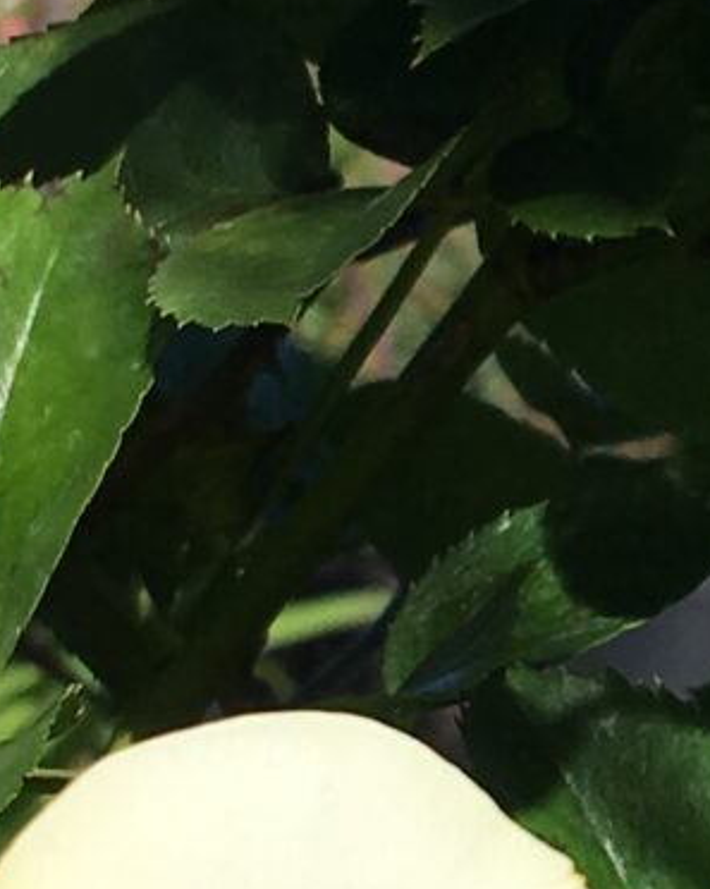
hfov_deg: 7.8
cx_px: 1009
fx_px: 5128
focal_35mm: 195
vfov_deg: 9.9
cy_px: 574
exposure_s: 1/1789
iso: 25
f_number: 2.2
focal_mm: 4.15
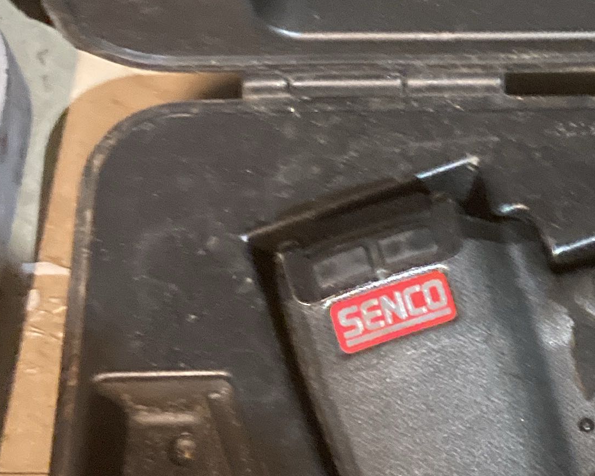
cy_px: 225
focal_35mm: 101
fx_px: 1779
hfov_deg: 18.2
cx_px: 687
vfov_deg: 15.2
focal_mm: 3.99
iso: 500
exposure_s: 1/25
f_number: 1.8
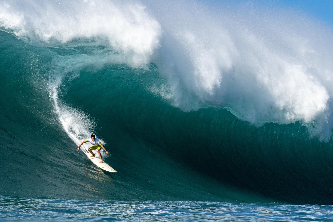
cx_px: 166
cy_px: 111
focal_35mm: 135
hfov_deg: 15.2
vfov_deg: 10.2
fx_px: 1249
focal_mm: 90
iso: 500
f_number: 10
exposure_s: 1/1250
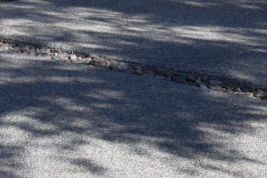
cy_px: -220
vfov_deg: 8.7
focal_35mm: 145
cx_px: 4
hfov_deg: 14.0
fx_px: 1075
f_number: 10
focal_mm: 18
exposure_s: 1/400
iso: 200
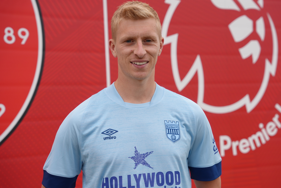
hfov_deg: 28.8
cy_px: 94
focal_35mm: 70
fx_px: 547
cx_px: 140
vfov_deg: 19.5
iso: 80
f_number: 4.5
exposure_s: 1/500
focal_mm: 70
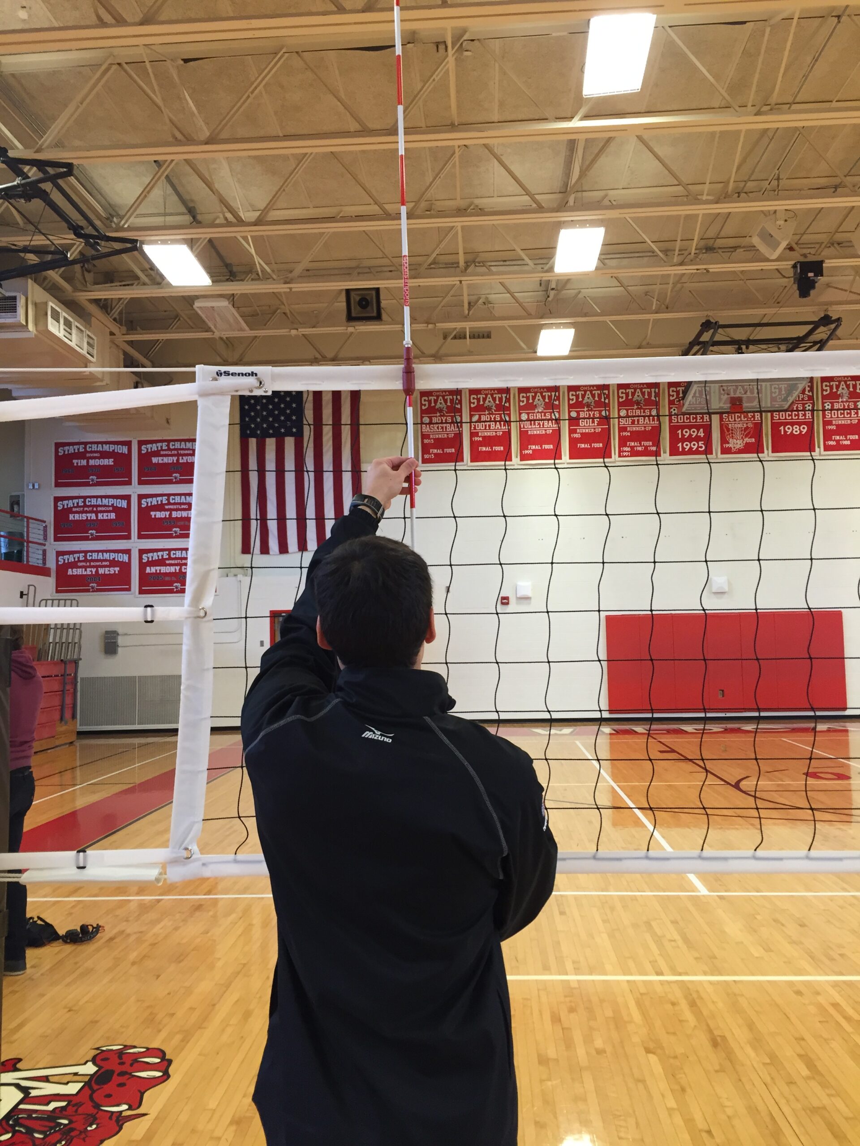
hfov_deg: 48.2
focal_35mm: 29
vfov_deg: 61.7
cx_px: 430
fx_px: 961
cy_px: 573
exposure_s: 1/30
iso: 80
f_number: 2.2
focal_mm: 4.15
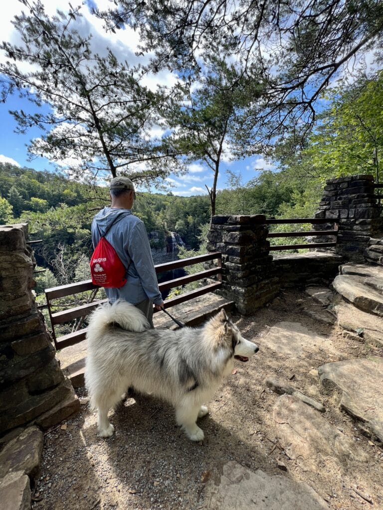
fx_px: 192
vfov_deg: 106.2
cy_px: 255
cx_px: 192
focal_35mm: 13
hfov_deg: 89.9
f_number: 1.8
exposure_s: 1/541
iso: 32
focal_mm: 1.57
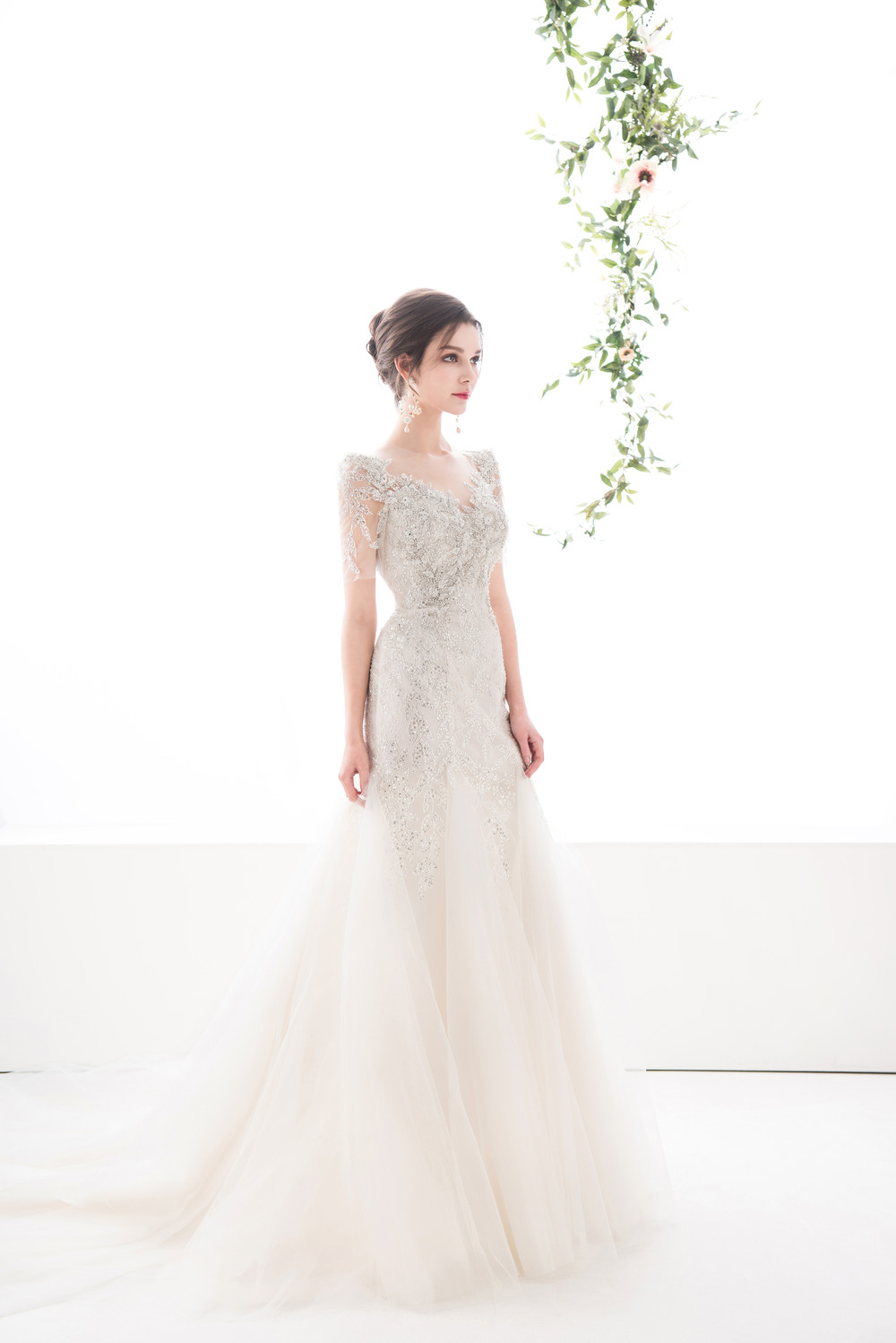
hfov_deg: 26.0
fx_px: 1939
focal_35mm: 52
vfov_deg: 38.2
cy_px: 672
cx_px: 448
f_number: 4.5
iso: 50
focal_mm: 52
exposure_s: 1/125
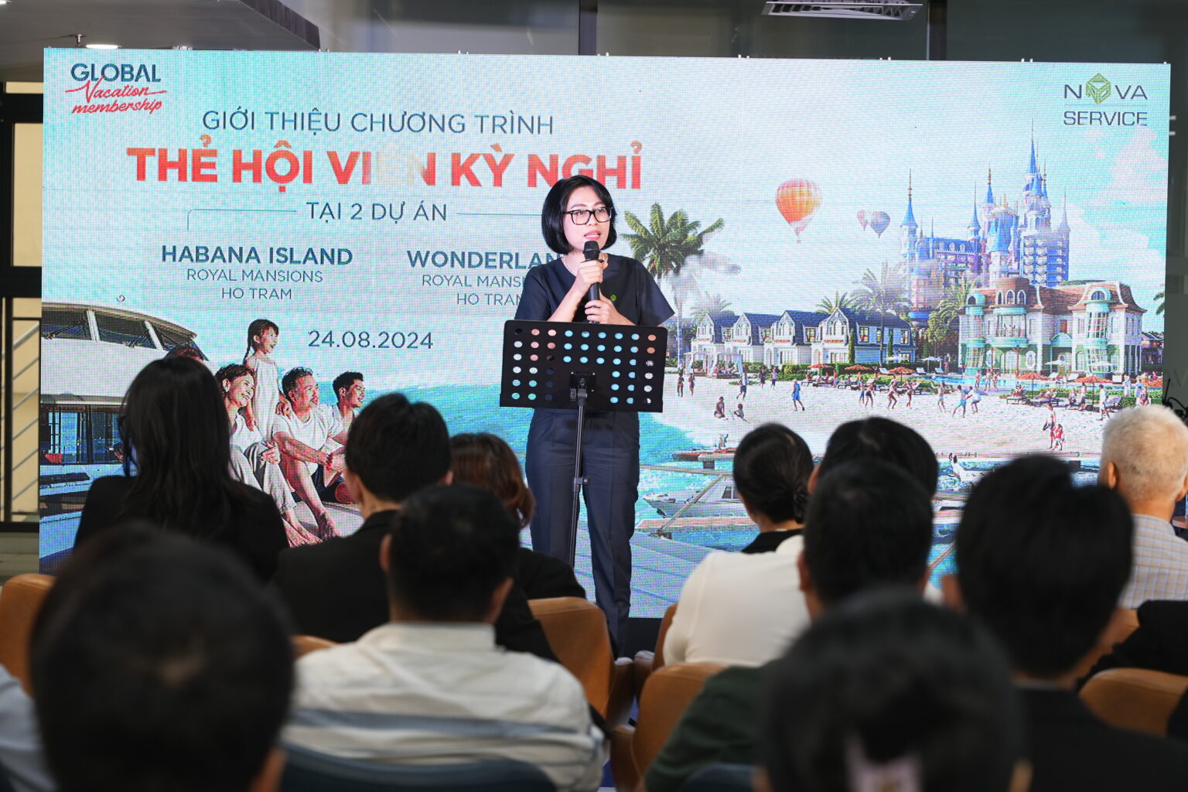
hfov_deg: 22.1
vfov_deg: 14.9
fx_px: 3036
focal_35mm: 92
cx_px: 594
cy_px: 396
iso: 320
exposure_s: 1/160
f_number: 3.5
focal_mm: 61.9
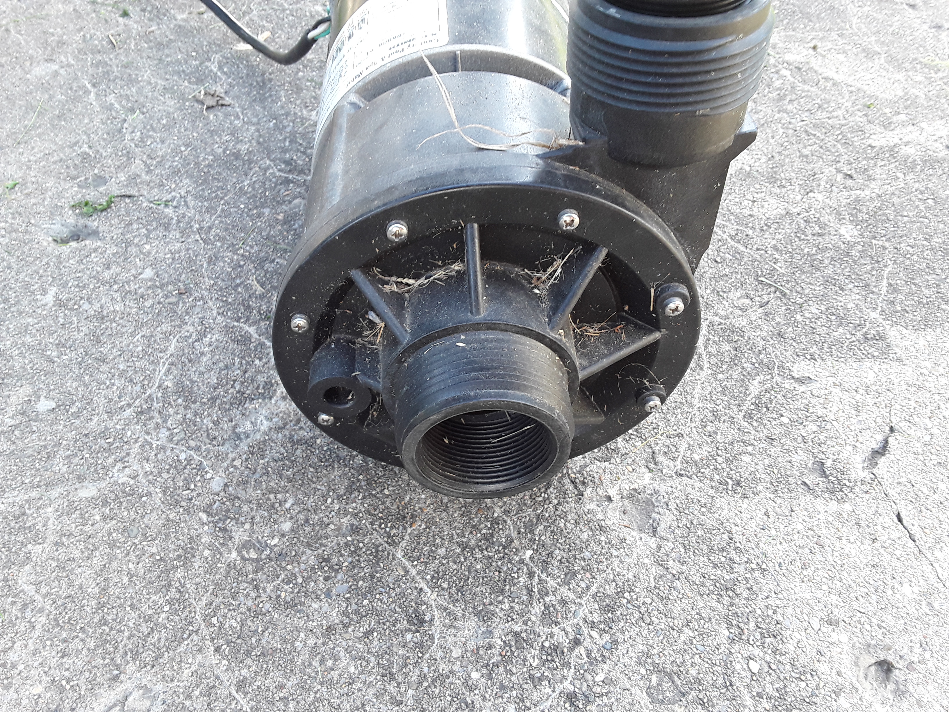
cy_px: 356
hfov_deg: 65.3
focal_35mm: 27
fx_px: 740
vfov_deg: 51.4
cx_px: 474
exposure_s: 1/60
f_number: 1.9
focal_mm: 2.91
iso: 40
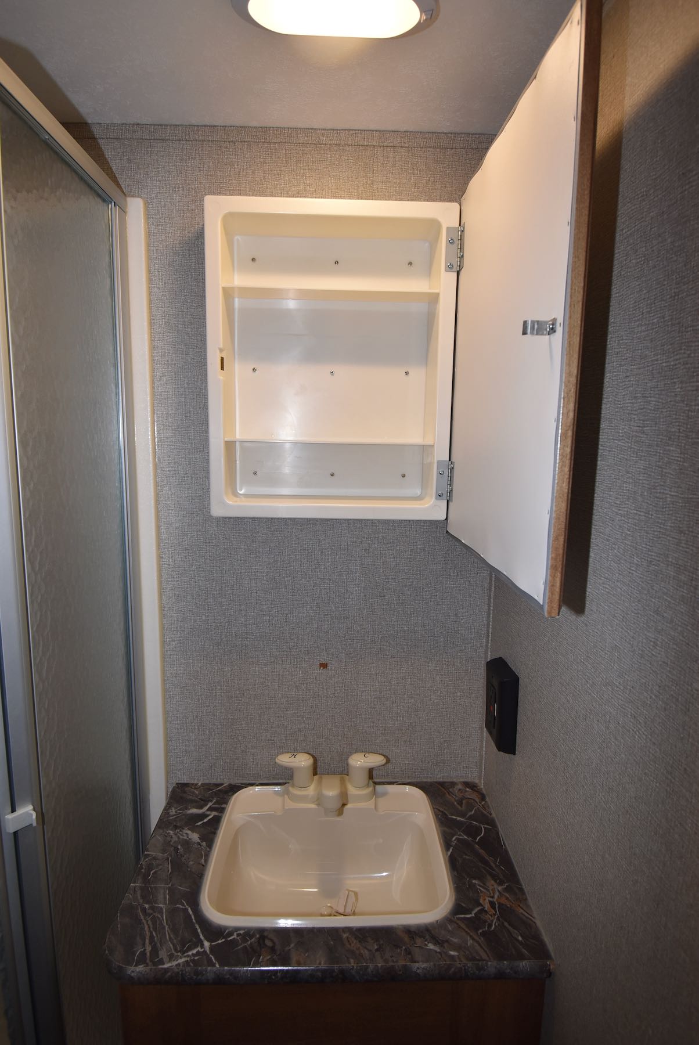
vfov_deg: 85.4
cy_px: 522
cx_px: 350
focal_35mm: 20
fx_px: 567
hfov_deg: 63.3
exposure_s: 1/100
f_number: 5
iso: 450
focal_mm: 13
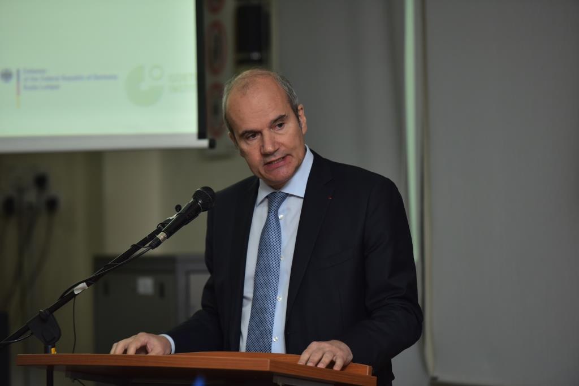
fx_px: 2815
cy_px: 193
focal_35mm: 175
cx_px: 290
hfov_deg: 11.7
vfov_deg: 7.8
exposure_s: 1/200
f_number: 3.2
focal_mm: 175
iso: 400
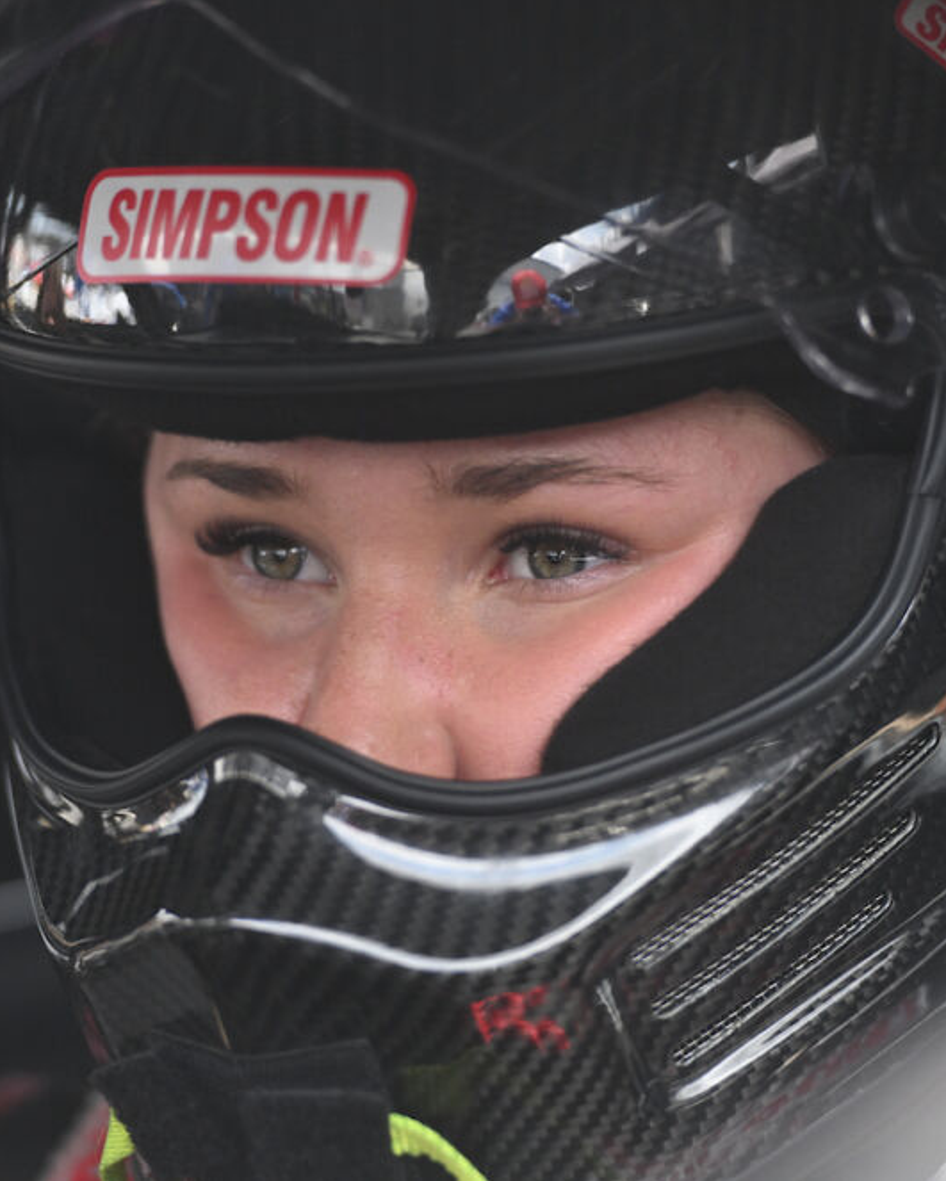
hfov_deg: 5.5
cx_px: 515
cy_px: 589
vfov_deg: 6.8
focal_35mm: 283
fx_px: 9897
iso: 1000
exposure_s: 1/1250
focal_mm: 200
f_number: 4
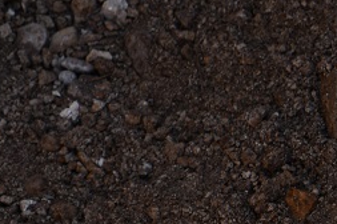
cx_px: -571
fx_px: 3973
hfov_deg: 4.7
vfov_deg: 3.2
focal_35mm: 425
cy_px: -122
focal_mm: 65
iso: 80
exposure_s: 1/160
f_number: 6.3
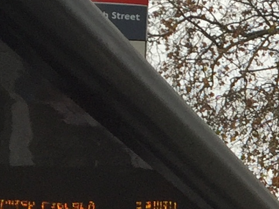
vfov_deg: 7.3
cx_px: 637
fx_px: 1597
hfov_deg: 9.1
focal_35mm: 198
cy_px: 353
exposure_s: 1/222
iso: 32
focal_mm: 4.15
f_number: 2.2
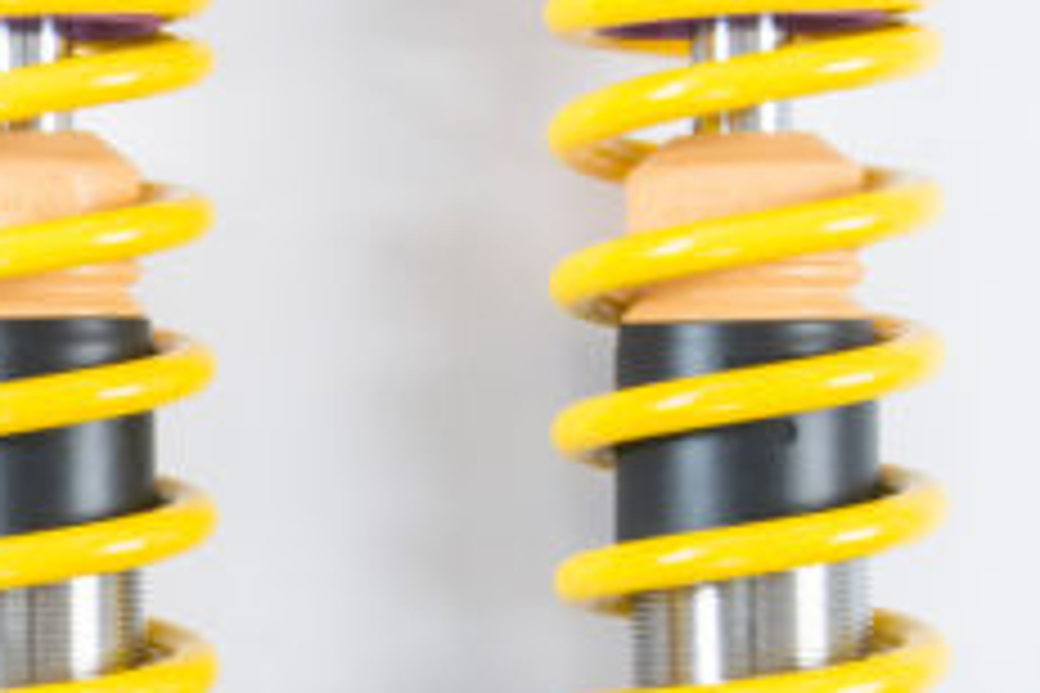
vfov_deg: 8.8
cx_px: -819
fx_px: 4477
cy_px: 488
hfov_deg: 12.2
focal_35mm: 155
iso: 320
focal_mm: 35
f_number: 14
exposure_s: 1/80
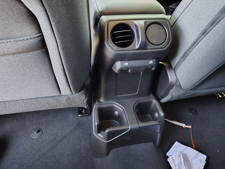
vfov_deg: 56.9
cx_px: 112
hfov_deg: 71.5
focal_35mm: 24
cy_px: 84
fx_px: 156
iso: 1819
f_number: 1.8
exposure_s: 1/40
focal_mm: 5.56
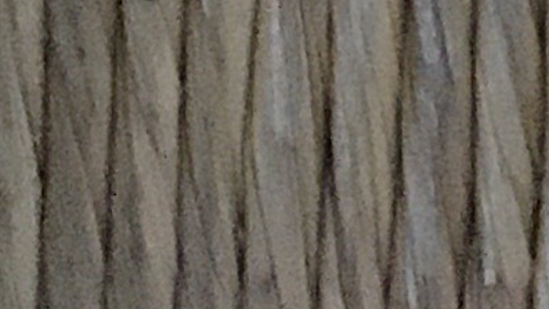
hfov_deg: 6.3
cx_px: 1557
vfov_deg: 2.9
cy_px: -2338
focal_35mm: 321
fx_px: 4671
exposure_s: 1/15
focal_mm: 4.15
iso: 250
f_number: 2.2
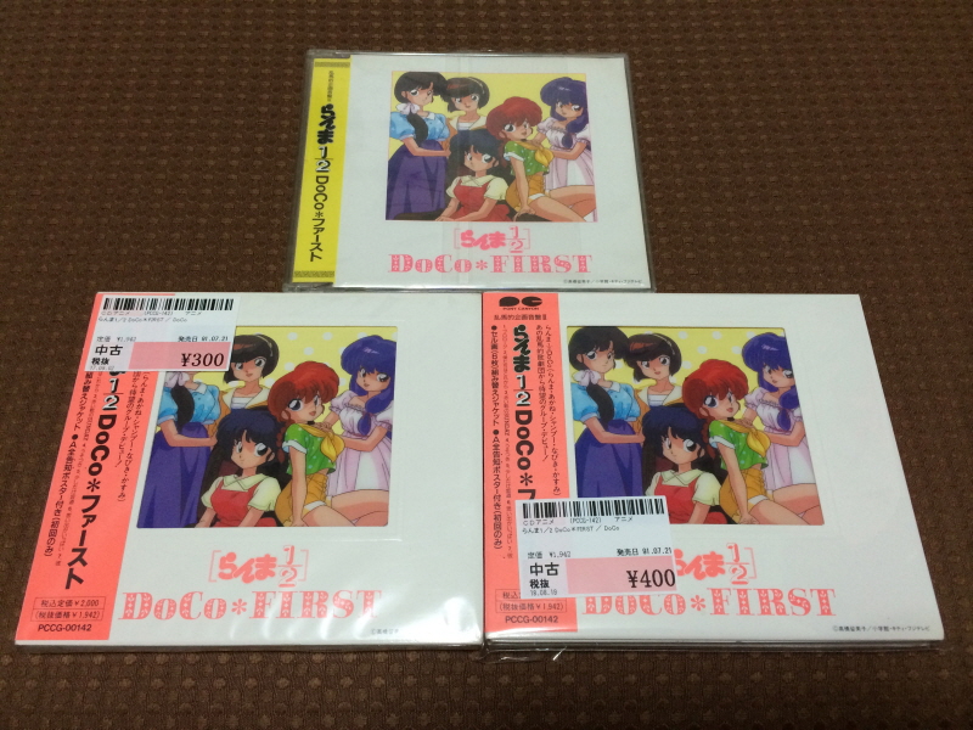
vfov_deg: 46.8
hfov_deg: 60.0
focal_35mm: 30
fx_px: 843
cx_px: 486
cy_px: 365
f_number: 2.2
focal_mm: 4.12
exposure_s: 1/30
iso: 200
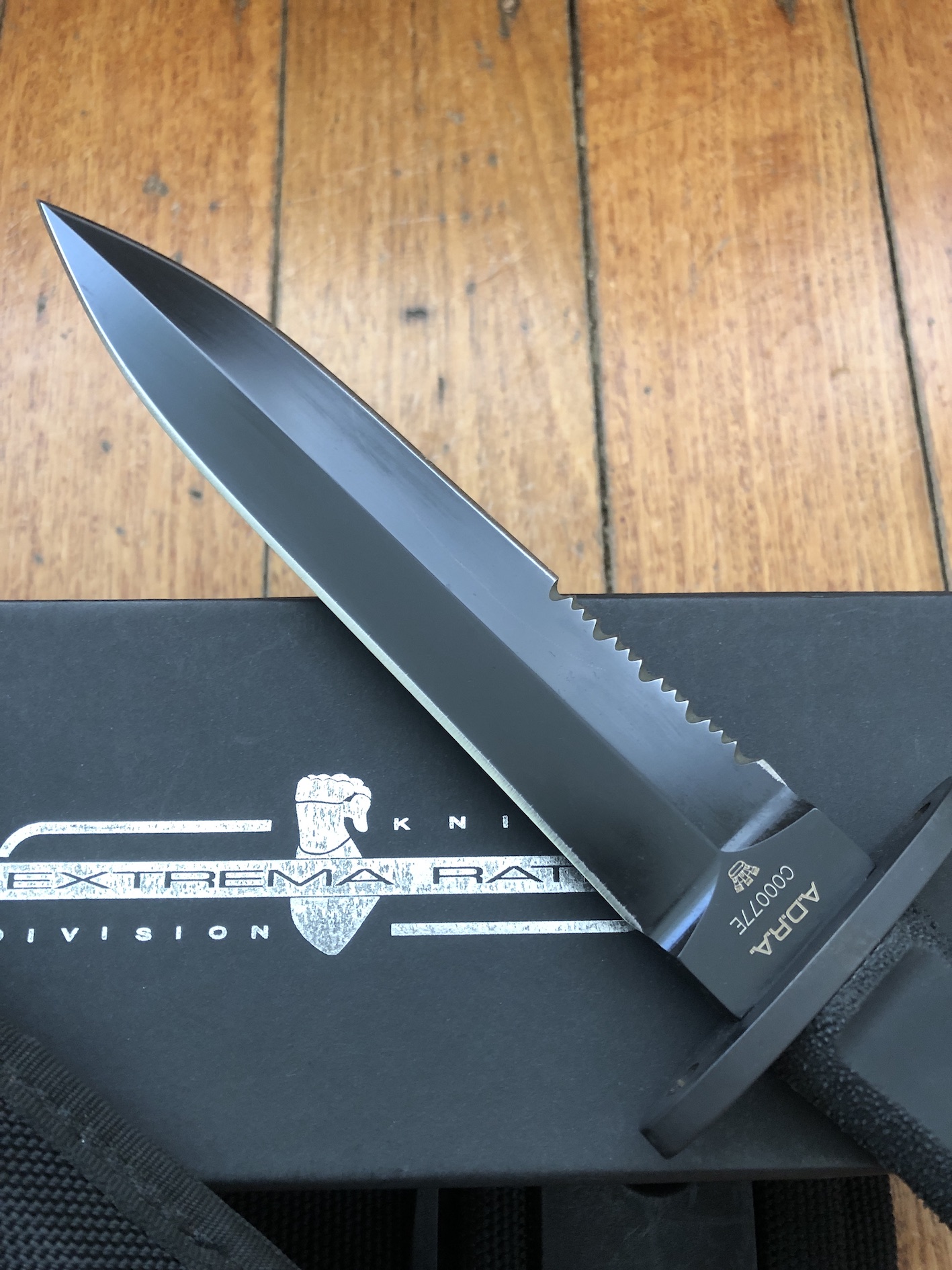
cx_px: 476
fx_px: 1027
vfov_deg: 63.5
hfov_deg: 49.7
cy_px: 635
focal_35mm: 28
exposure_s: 1/15
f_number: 1.8
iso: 50
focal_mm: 3.99
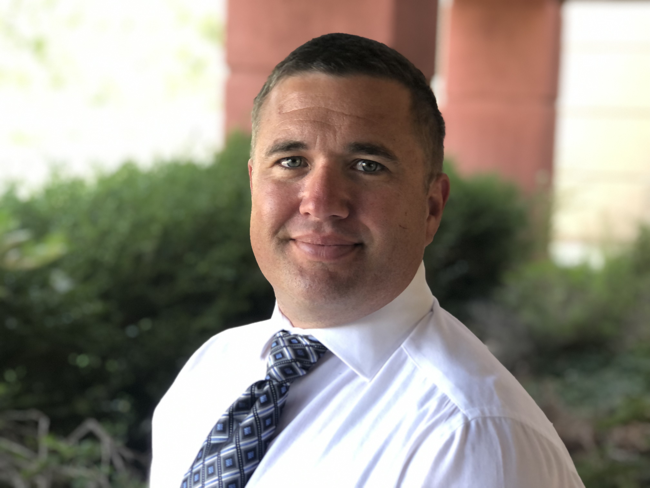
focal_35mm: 57
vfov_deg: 25.7
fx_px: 1070
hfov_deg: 33.8
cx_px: 325
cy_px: 244
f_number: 2.8
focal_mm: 6.6
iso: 50
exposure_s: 1/30
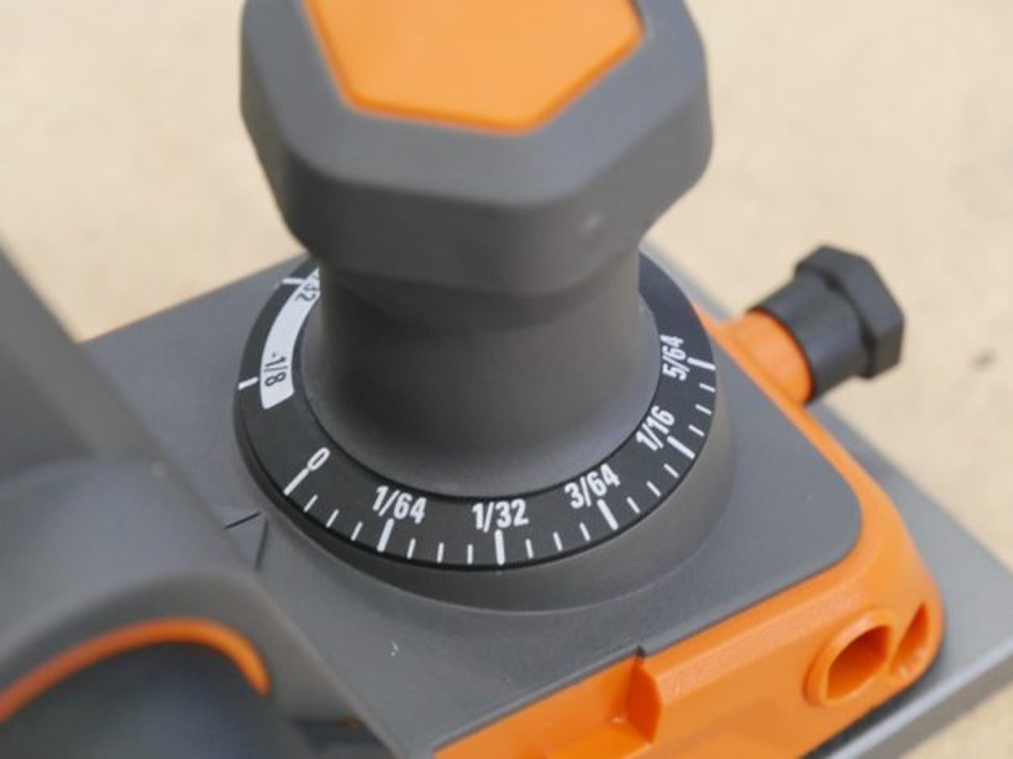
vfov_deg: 9.6
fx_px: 4506
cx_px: 506
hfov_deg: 12.8
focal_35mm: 154
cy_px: 380
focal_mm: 77
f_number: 5.4
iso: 3200
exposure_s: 1/100
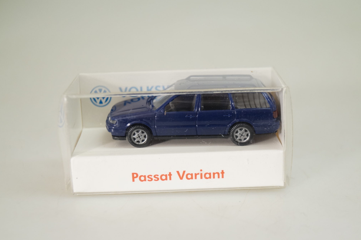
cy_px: 118
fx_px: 612
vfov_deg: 22.3
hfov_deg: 32.9
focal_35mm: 61
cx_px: 180
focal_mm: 40
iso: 800
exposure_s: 1/160
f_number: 5.6
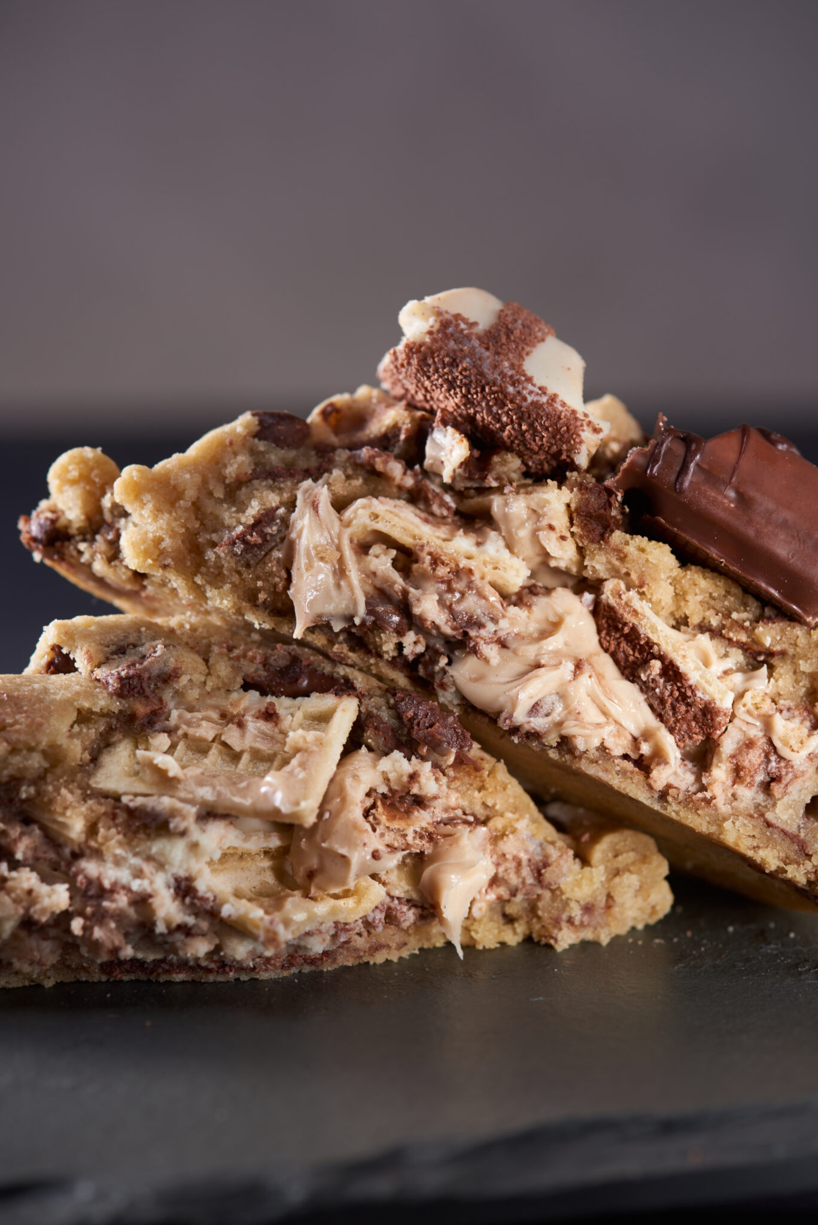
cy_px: 612
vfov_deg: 19.4
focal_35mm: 105
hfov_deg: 13.1
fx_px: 3575
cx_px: 409
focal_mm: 105
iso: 64
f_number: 8
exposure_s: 1/125
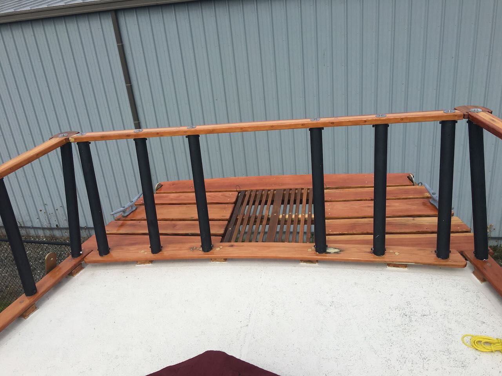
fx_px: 421
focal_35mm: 29
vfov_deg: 48.2
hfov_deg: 61.7
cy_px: 188
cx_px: 251
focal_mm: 4.15
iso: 25
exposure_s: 1/2653
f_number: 2.2
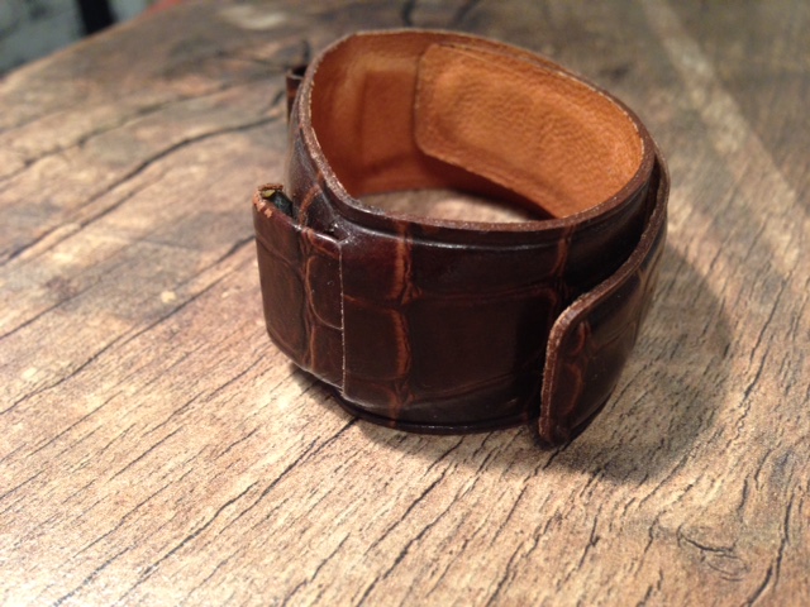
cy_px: 304
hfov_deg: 55.4
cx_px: 405
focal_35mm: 33
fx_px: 772
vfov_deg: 42.9
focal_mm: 4.12
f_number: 2.4
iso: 125
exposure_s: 1/20
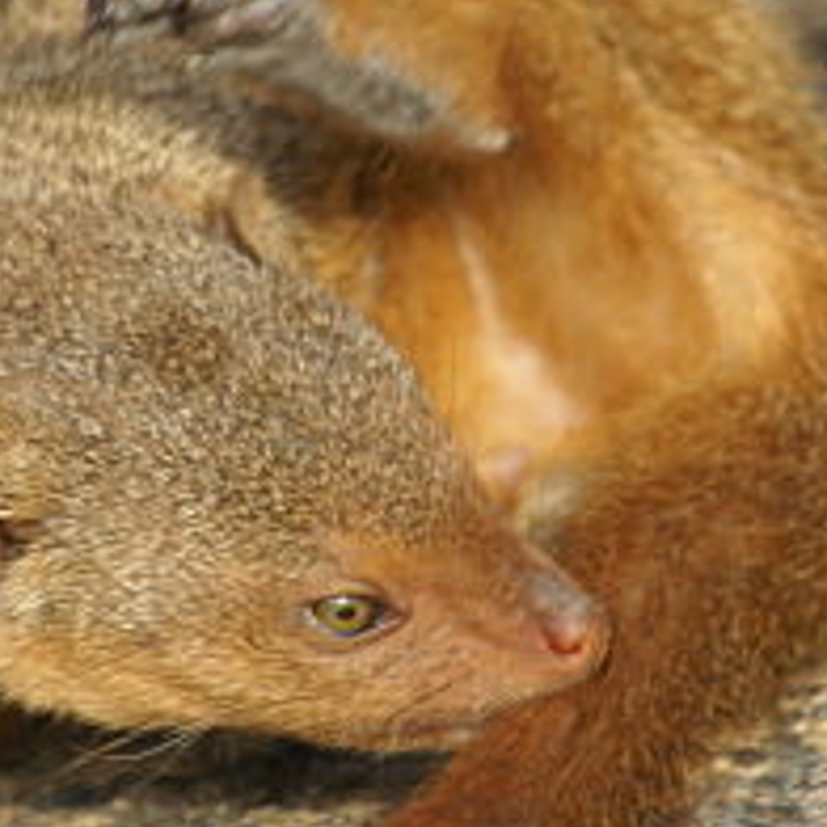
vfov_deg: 1.9
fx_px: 24488
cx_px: 378
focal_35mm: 906
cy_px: 418
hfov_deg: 1.9
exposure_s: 1/125
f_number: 6.7
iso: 200
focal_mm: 230
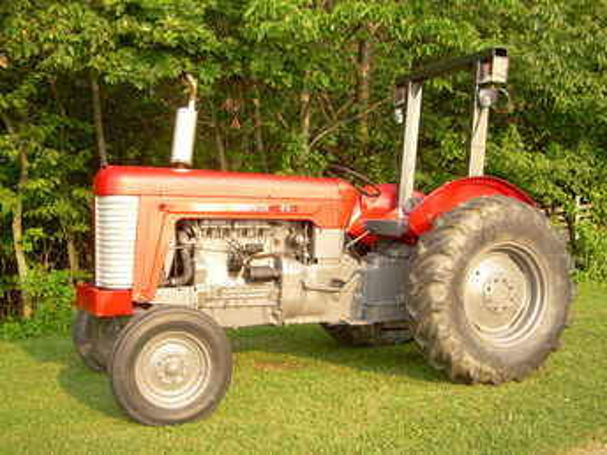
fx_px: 824
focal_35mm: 47
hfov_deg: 40.4
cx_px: 304
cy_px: 228
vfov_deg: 30.9
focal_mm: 7.7
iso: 50
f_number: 3
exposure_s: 1/210
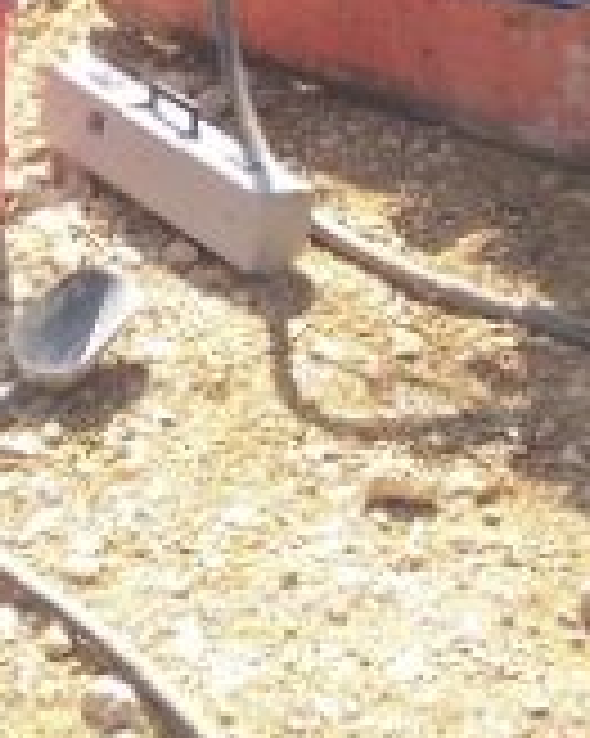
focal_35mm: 128
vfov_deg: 13.7
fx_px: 2796
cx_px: 194
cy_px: -526
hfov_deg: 12.0
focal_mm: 2.96
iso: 100
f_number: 2
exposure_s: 1/339
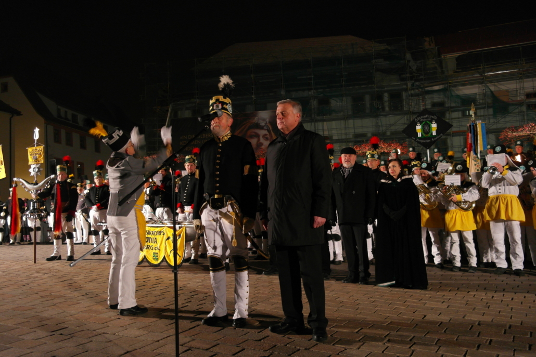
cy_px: 178
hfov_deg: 67.4
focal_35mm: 27
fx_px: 402
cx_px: 268
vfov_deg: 47.9
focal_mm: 18
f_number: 3.5
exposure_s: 1/13
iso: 800
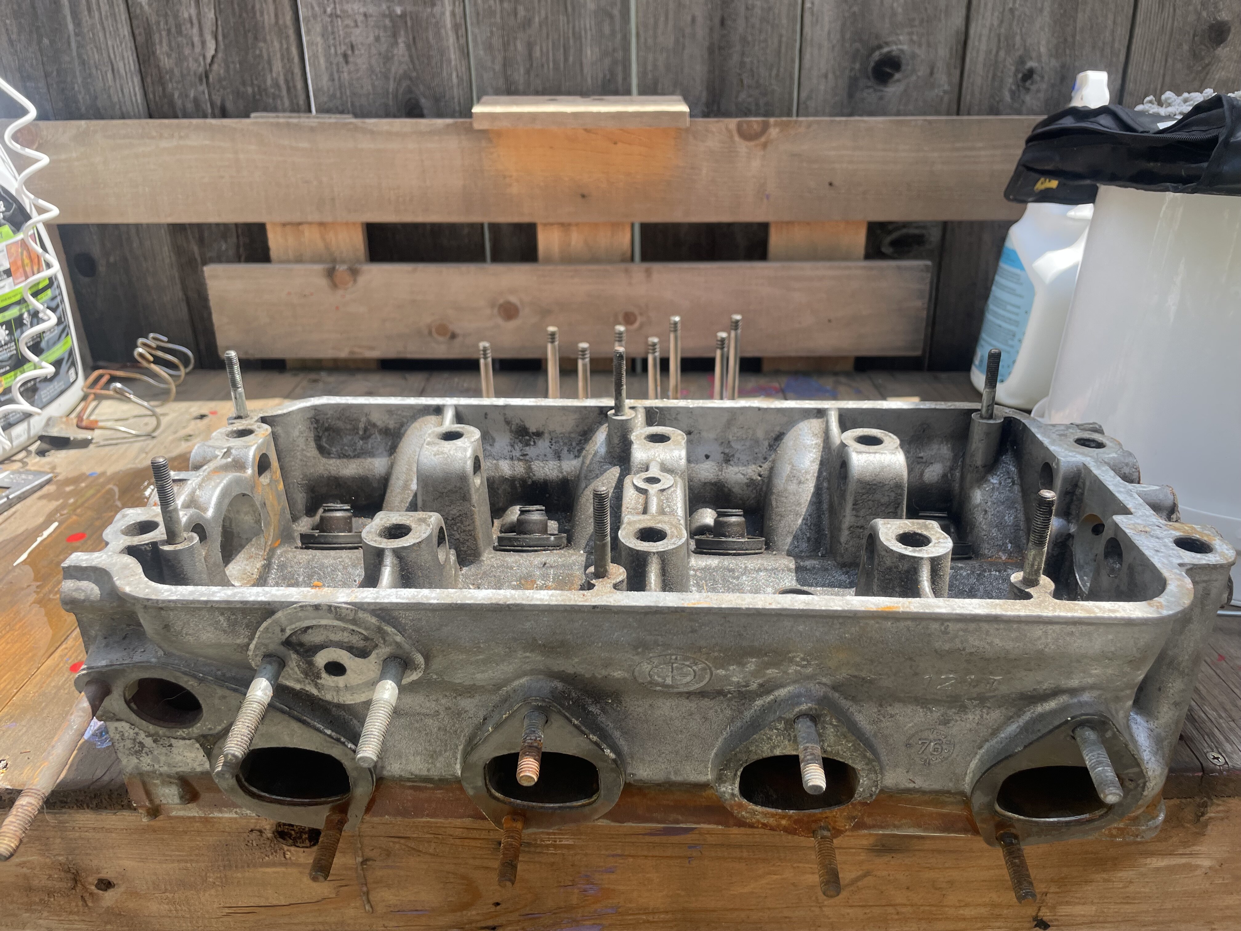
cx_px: 620
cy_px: 466
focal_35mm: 26
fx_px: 932
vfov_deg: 53.1
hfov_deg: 67.3
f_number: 1.6
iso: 32
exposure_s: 1/1072
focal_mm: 4.2
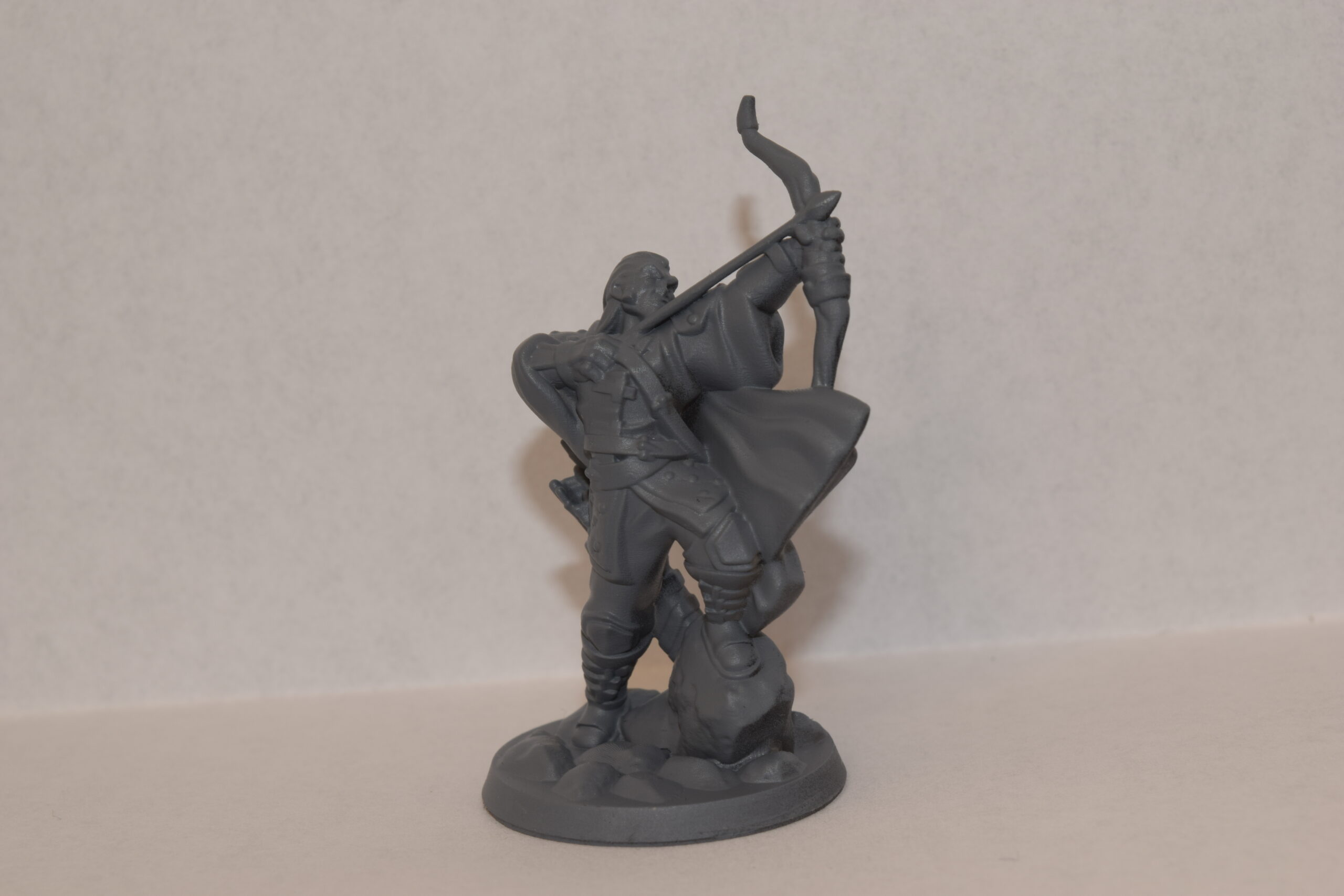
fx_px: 3080
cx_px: 672
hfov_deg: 24.6
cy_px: 448
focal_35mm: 82
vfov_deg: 16.6
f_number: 13
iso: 100
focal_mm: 55
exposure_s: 1/2.5
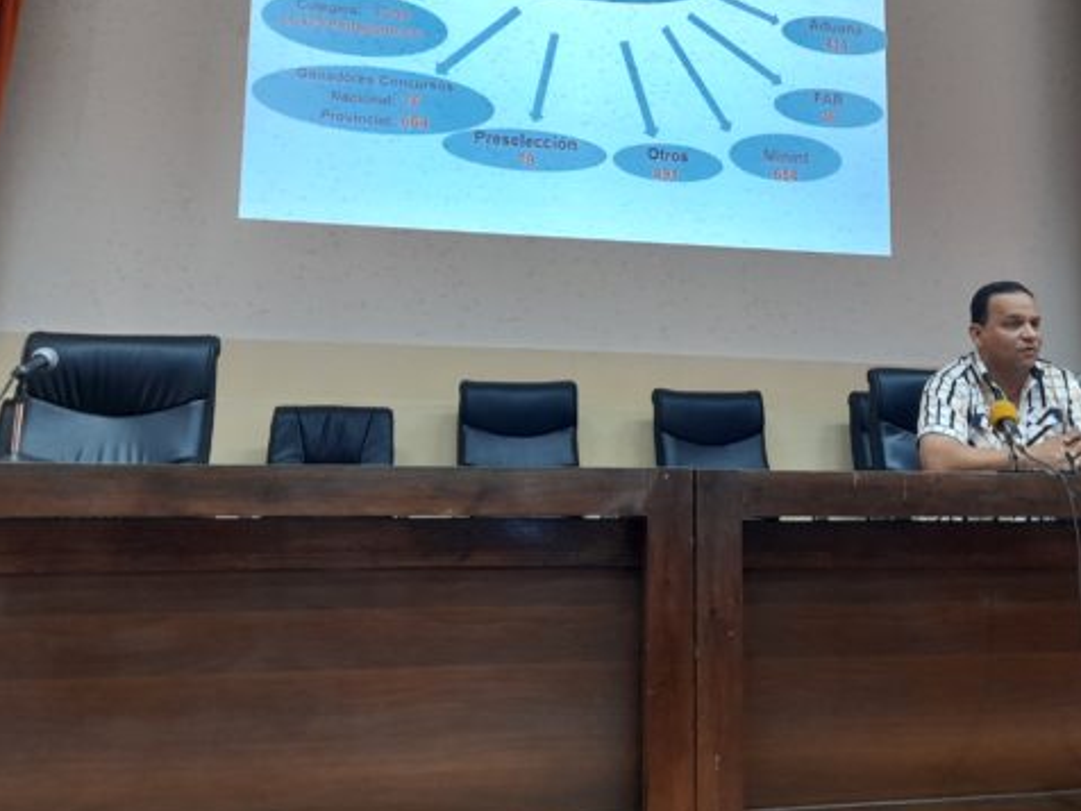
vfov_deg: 40.2
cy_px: 266
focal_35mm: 35
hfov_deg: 52.5
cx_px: 610
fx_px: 1093
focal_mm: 4.6
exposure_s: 1/30
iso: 400
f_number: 2
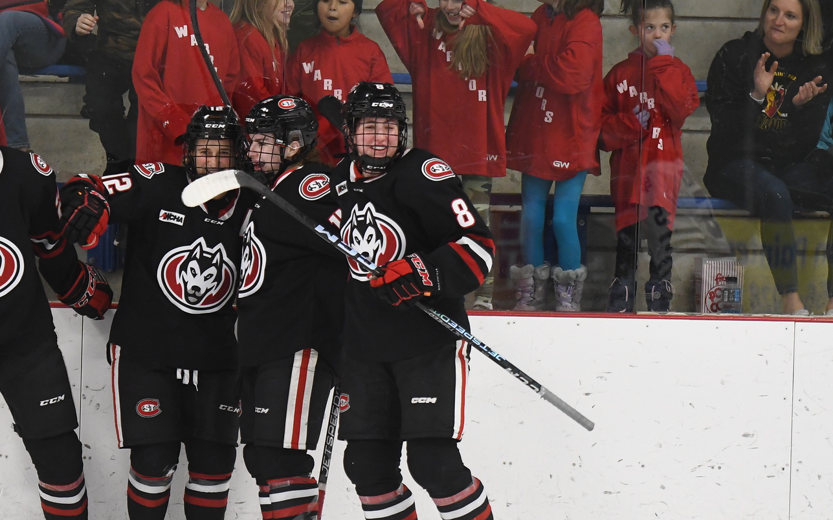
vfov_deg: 3.7
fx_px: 7990
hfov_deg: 6.0
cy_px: 246
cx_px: 210
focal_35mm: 352
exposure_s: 1/800
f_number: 2.8
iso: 2500
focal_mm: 145
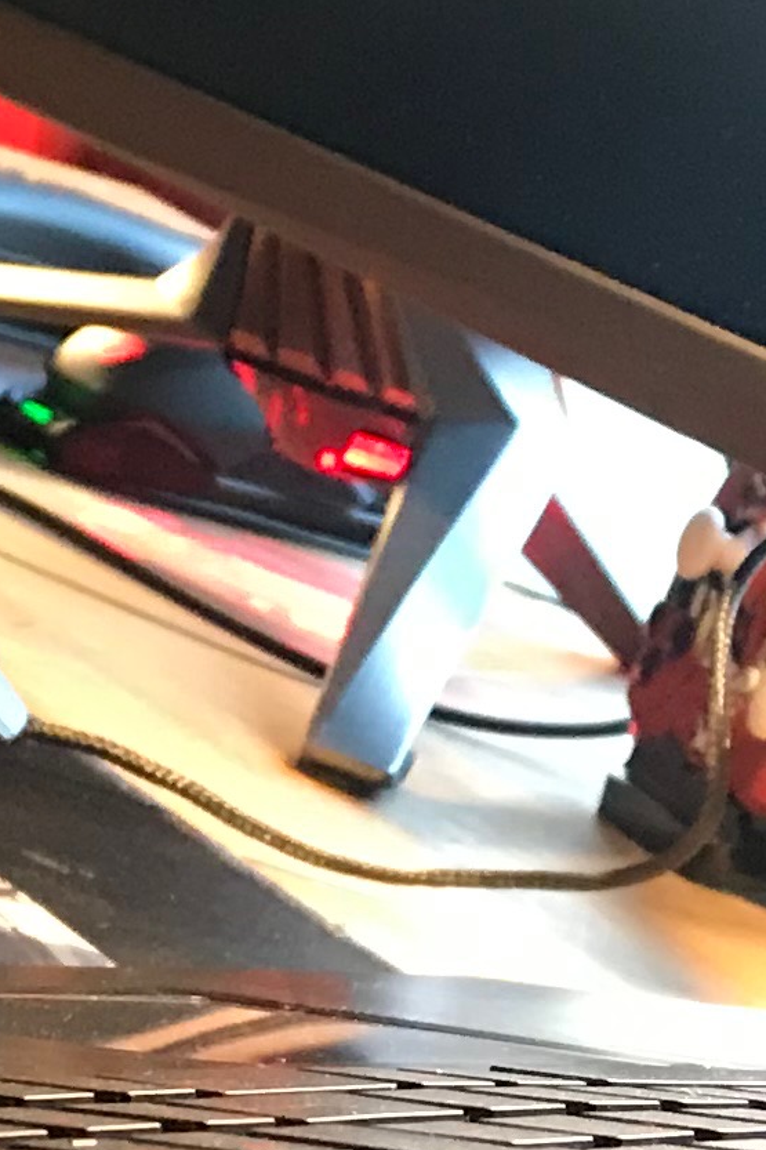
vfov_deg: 14.5
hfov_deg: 9.7
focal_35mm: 141
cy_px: 482
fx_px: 4502
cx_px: 435
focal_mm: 3.99
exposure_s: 1/16
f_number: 1.8
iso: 100
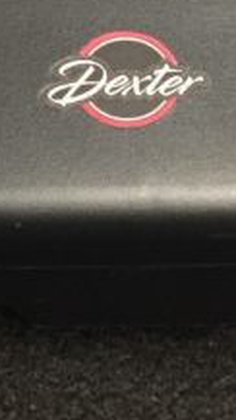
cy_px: -230
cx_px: 114
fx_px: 1658
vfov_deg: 13.5
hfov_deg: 8.1
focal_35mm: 149
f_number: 2.2
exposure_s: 1/24
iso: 250
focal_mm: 4.15
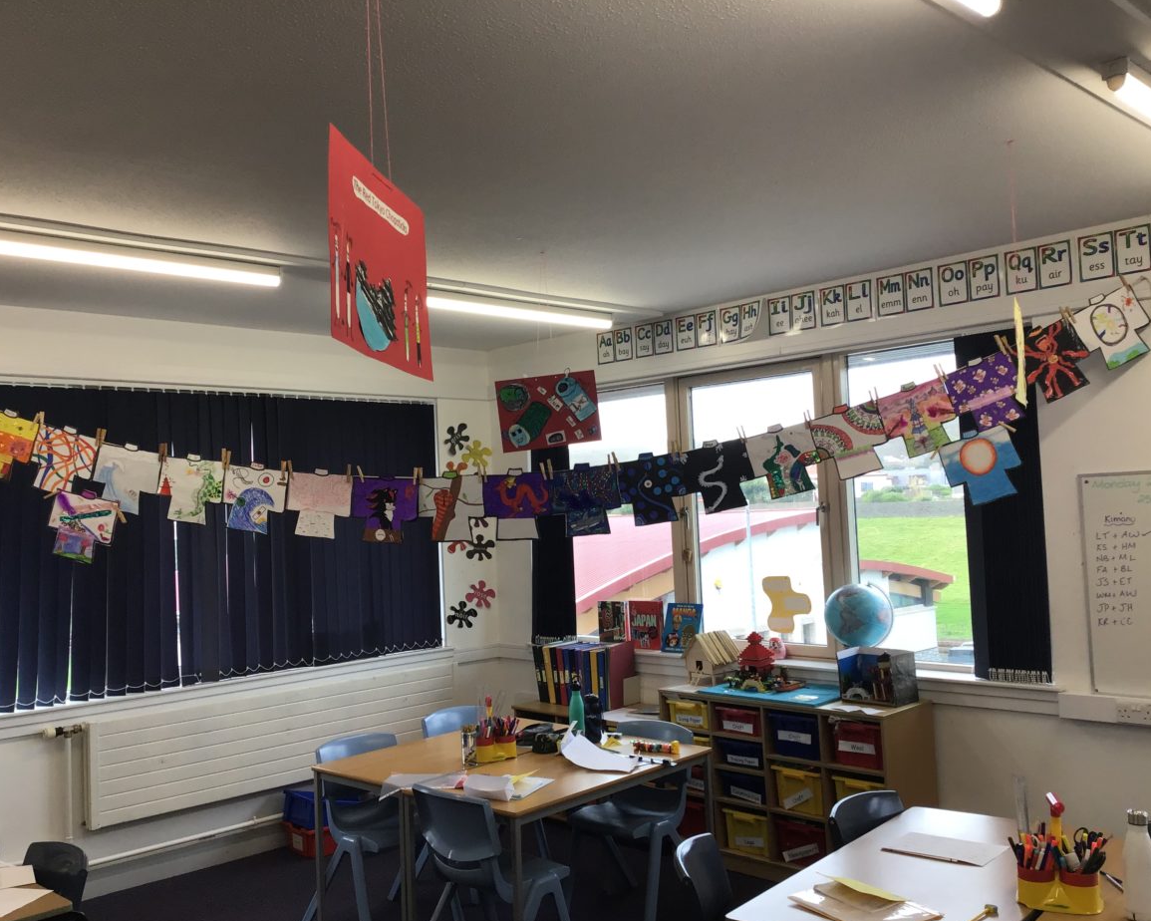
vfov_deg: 44.5
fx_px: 1124
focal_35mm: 33
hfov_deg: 54.2
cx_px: 538
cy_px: 466
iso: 40
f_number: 2.4
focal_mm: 3.3
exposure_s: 1/100
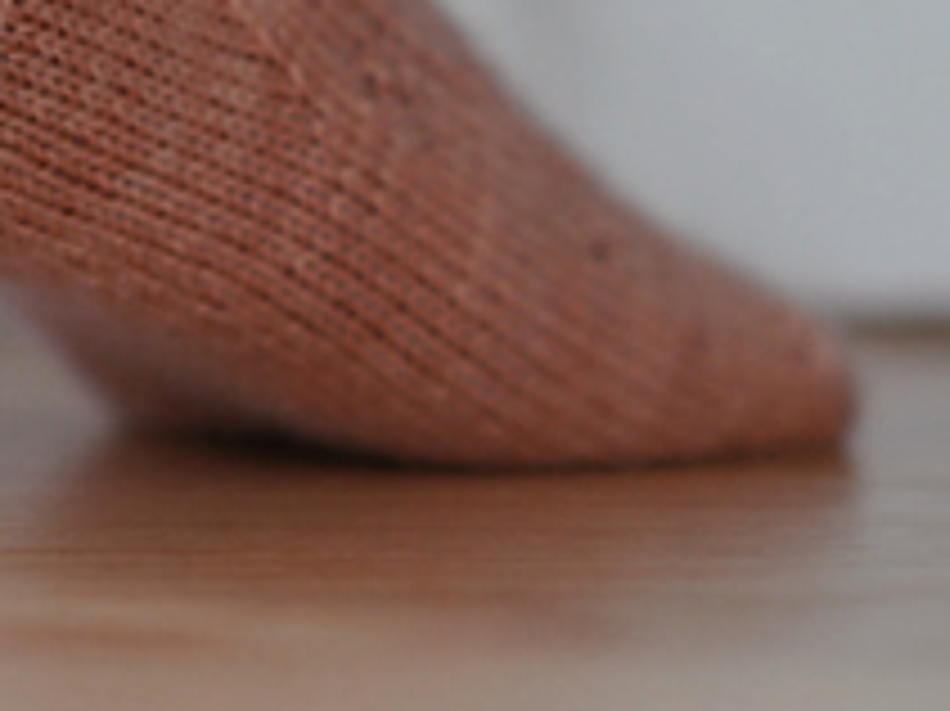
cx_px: 153
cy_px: -302
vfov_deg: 9.4
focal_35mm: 153
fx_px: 4209
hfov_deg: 12.8
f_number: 2
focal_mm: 35
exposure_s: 1/200
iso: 160
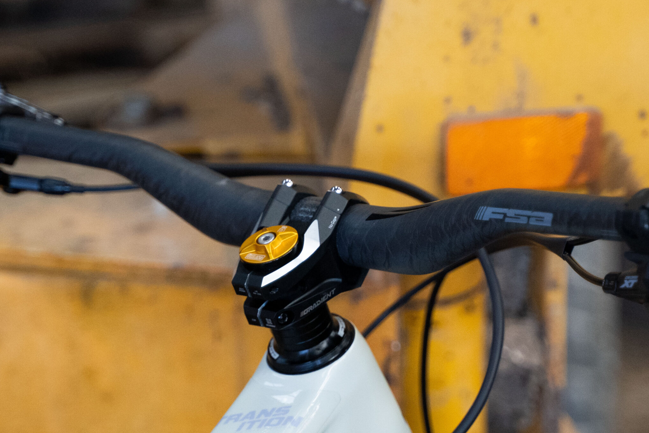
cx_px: 334
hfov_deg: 14.5
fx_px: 2542
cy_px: 236
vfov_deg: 9.7
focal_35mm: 141
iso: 4000
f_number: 2.8
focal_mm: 75
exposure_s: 1/1250
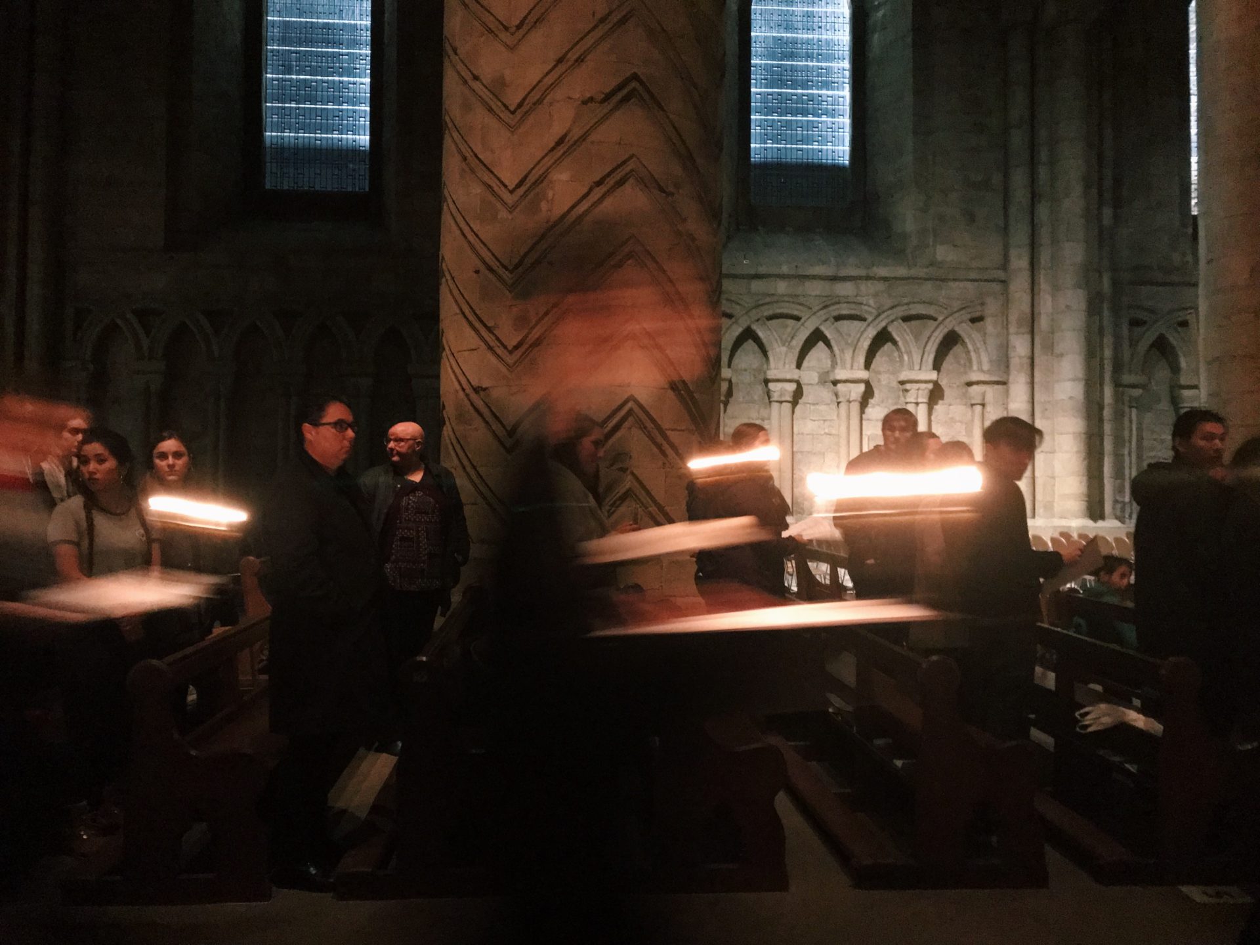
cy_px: 472
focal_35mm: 28
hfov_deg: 63.4
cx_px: 630
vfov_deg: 49.7
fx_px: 1019
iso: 640
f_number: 1.8
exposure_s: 1/4
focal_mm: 3.99
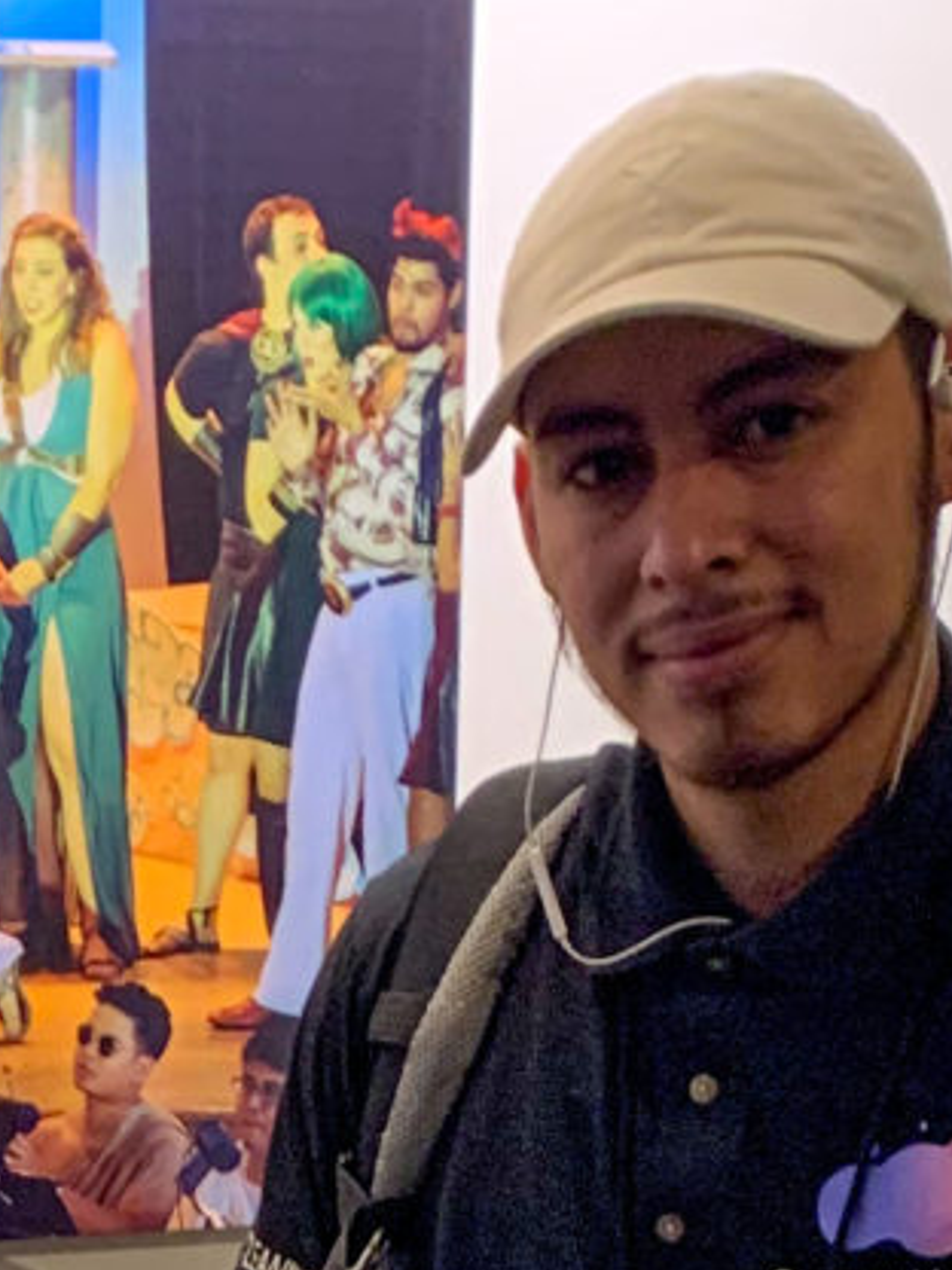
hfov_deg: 11.5
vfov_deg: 13.9
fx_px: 4584
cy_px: 2360
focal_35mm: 125
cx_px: -296
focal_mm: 4.25
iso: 320
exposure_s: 1/30
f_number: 1.8
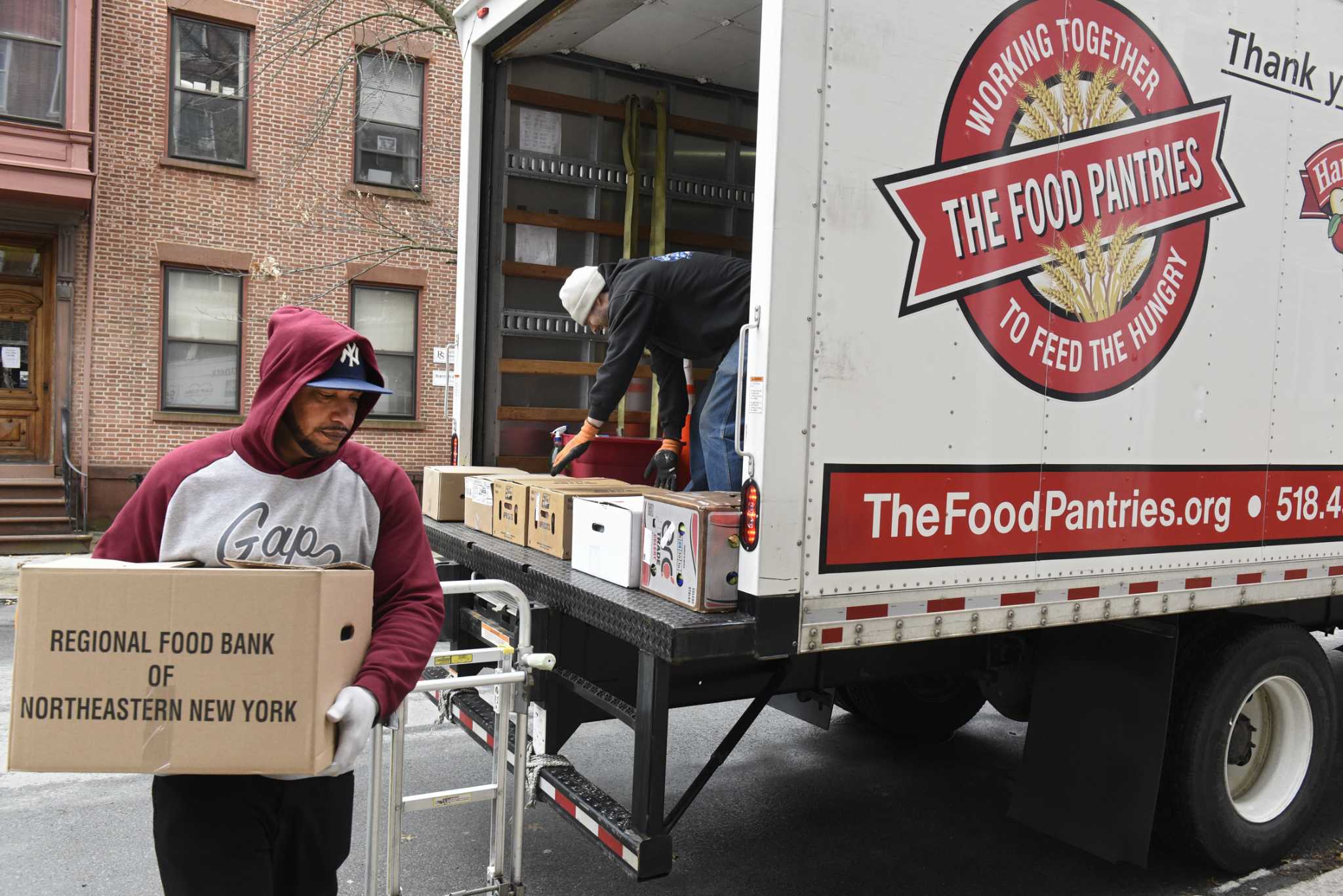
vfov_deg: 45.0
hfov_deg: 63.6
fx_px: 1082
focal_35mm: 29
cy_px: 448
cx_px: 672
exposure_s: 1/400
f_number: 6.3
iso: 3200
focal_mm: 29
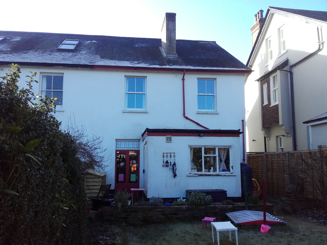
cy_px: 122
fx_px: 293
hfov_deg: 58.4
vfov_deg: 45.4
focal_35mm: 31
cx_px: 164
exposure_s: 1/245
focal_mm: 3.31
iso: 50
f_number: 2.2
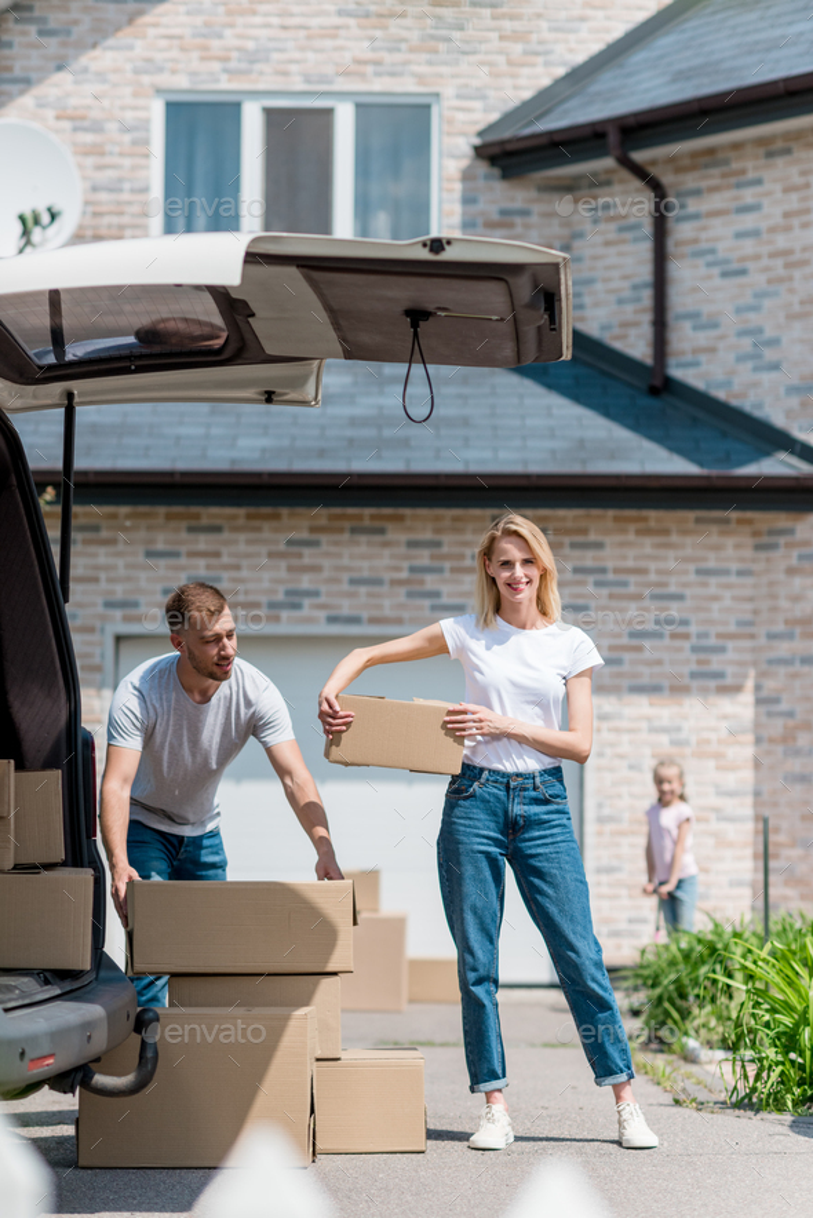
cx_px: 406
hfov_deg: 16.1
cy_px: 609
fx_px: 2877
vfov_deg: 23.9
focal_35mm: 85
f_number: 2.2
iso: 200
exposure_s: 1/8000
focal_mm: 85
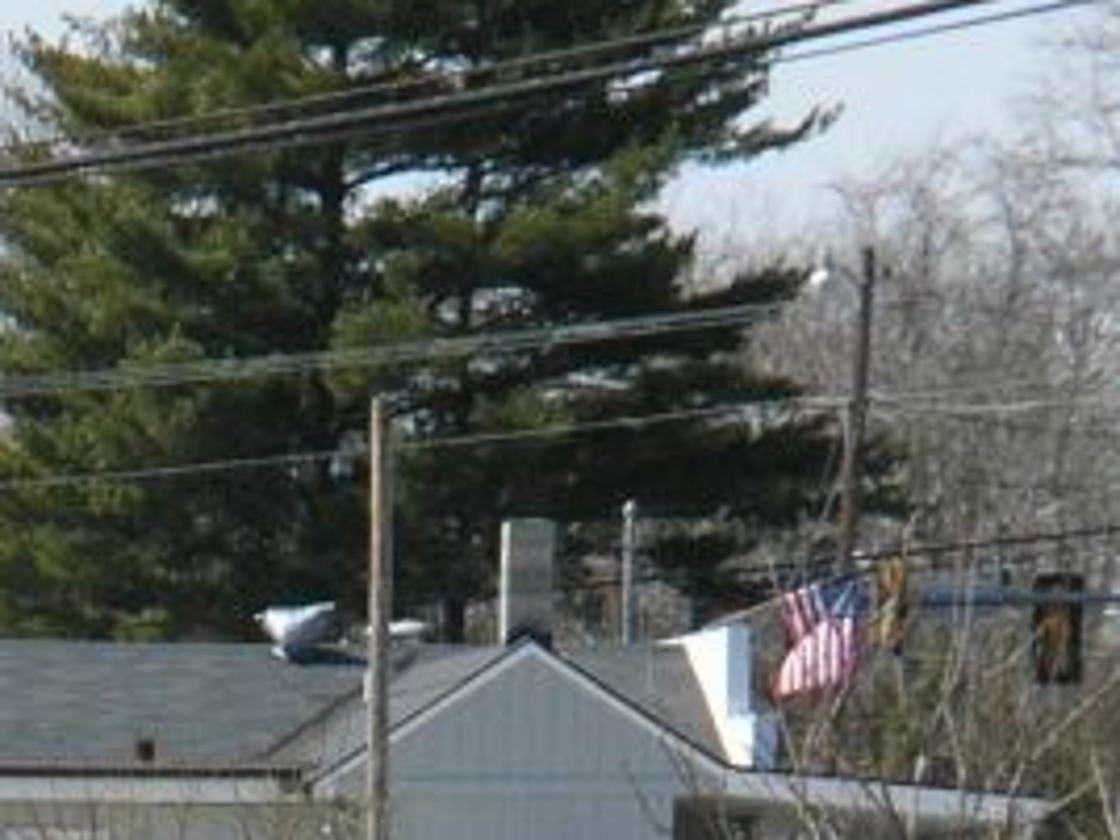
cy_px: 1454
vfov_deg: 2.4
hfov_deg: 3.1
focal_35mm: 630
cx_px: -301
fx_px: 20384
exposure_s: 1/600
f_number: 3.8
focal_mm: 27.3
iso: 50
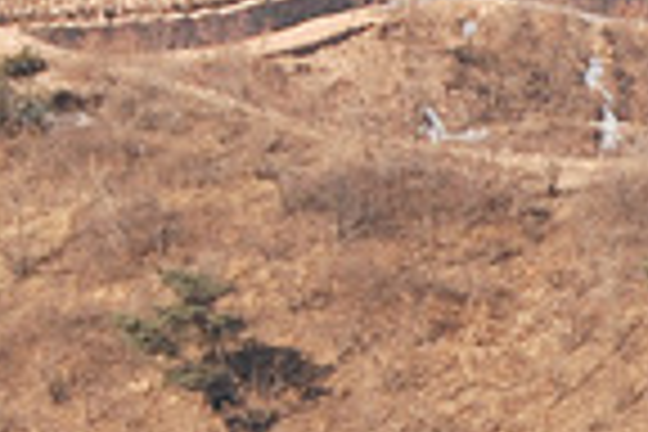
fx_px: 9305
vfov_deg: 2.7
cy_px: 526
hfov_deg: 4.0
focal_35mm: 517
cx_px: 1130
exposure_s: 1/200
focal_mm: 62
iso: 100
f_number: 8
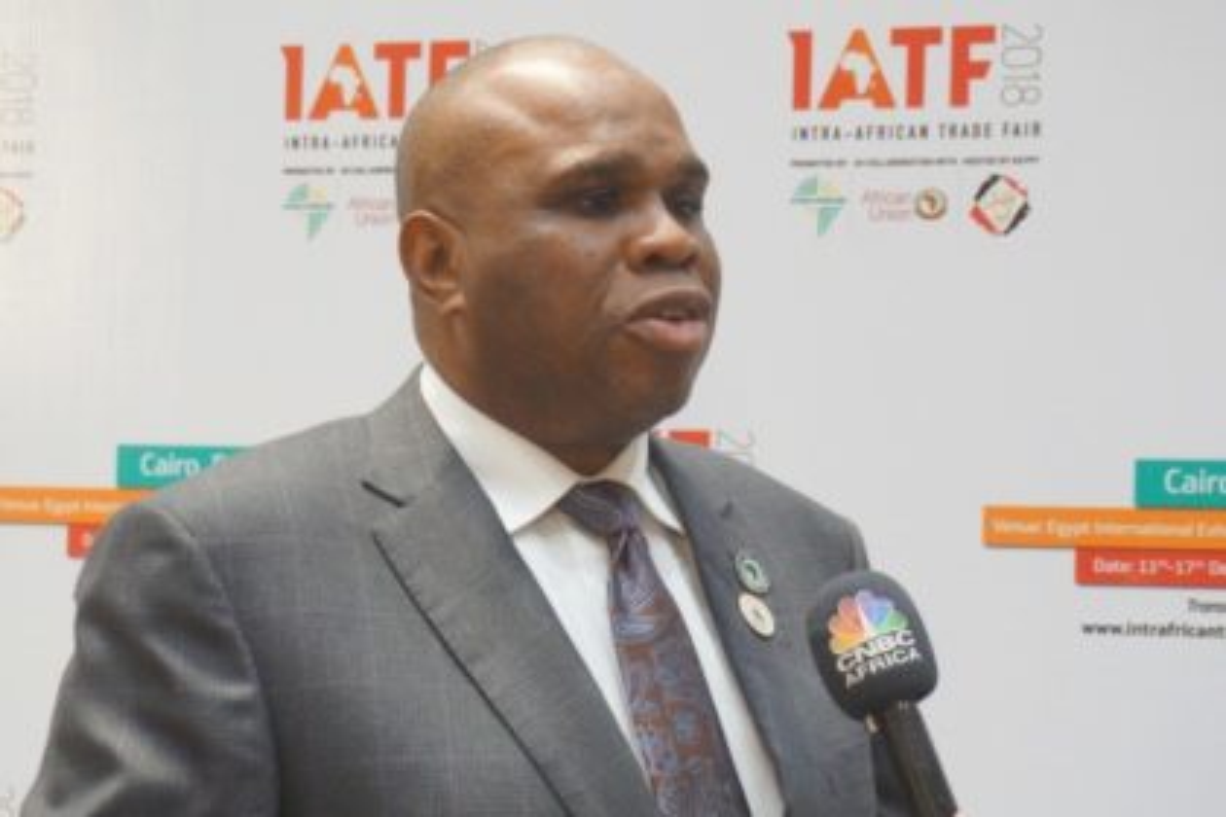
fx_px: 2247
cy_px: 408
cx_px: 613
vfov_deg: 20.6
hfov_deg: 30.5
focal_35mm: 66
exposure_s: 1/60
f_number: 5.6
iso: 3200
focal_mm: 44
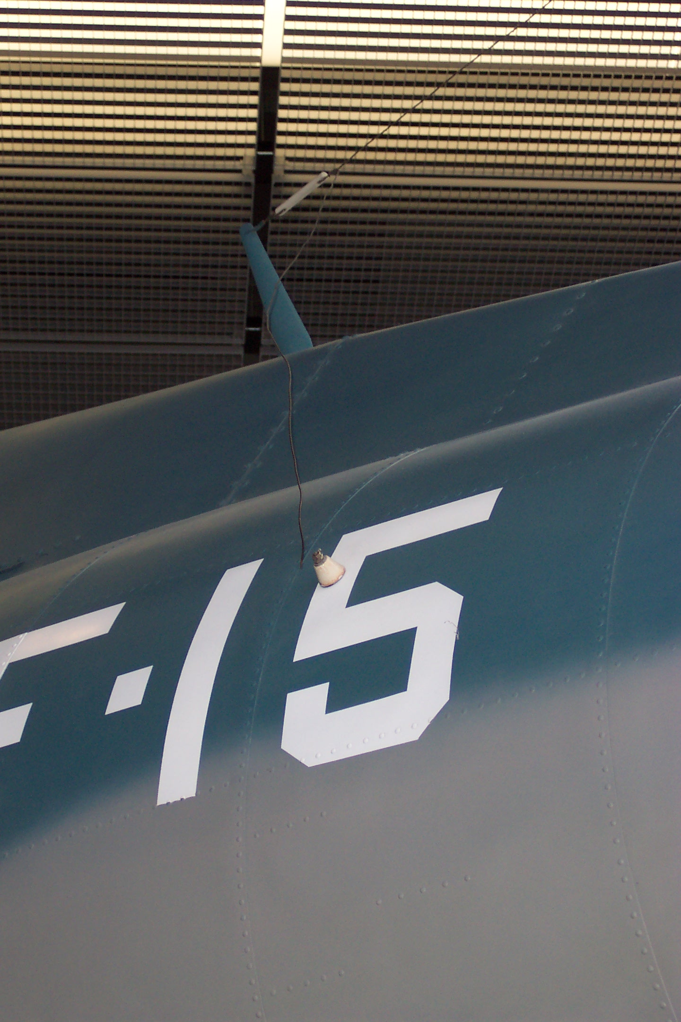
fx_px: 3234
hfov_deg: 12.0
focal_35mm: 114
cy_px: 511
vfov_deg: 17.9
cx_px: 340
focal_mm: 24
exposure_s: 1/90
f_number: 4.8
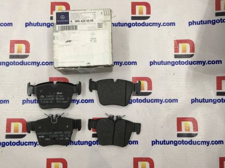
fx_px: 188
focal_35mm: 29
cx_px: 112
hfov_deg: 61.7
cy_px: 84
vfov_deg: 48.2
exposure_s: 1/33
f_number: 2.2
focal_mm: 4.15
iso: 100
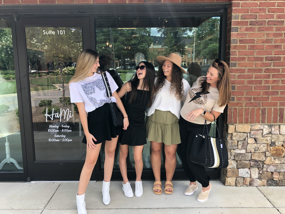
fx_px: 231
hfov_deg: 63.4
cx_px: 142
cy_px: 107
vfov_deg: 49.7
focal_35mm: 28
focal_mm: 4
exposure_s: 1/243
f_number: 1.8
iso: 20
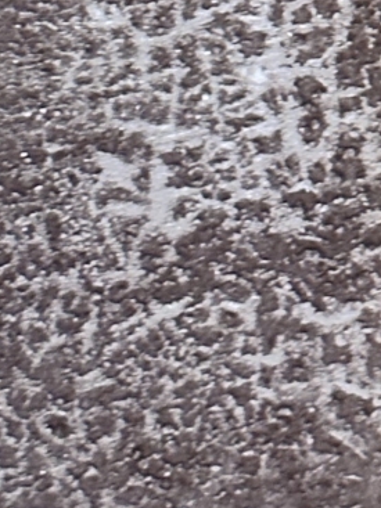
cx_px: 643
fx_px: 3201
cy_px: -399
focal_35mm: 218
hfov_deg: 6.7
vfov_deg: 8.7
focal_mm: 6.86
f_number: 1.78
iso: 250
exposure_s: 1/49
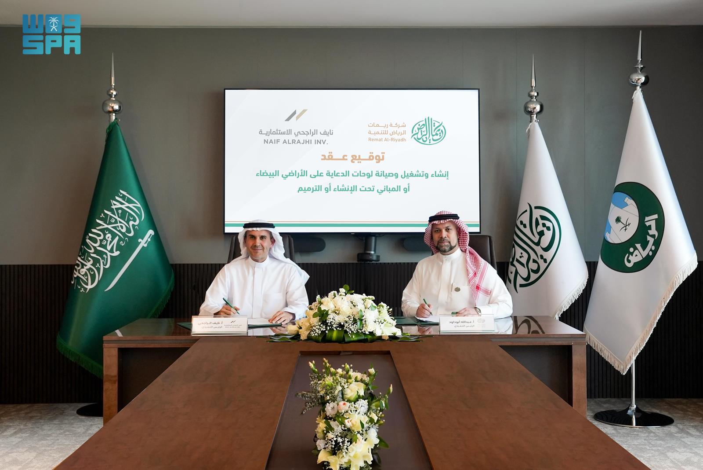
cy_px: 235
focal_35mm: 37
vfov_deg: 36.0
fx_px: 723
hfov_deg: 51.9
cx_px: 352
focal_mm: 37
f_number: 4
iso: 1600
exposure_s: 1/200
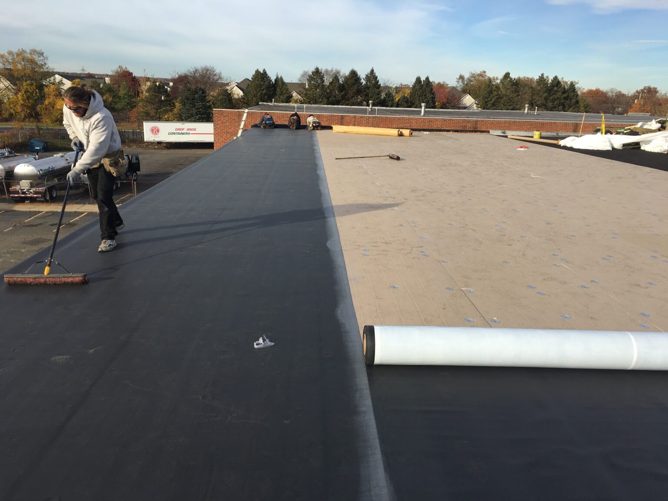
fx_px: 560
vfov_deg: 48.2
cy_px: 250
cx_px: 334
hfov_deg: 61.7
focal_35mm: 29
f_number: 2.2
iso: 25
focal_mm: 4.15
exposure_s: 1/1148
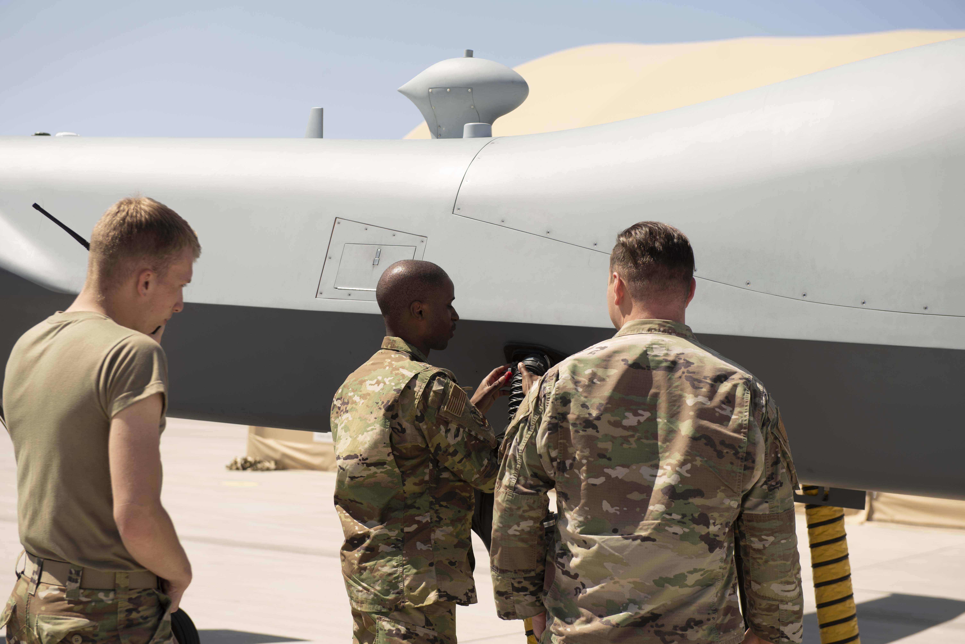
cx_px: 482
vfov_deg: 19.5
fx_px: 1877
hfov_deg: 28.8
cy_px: 322
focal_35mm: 70
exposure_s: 1/640
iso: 100
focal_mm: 70
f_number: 5
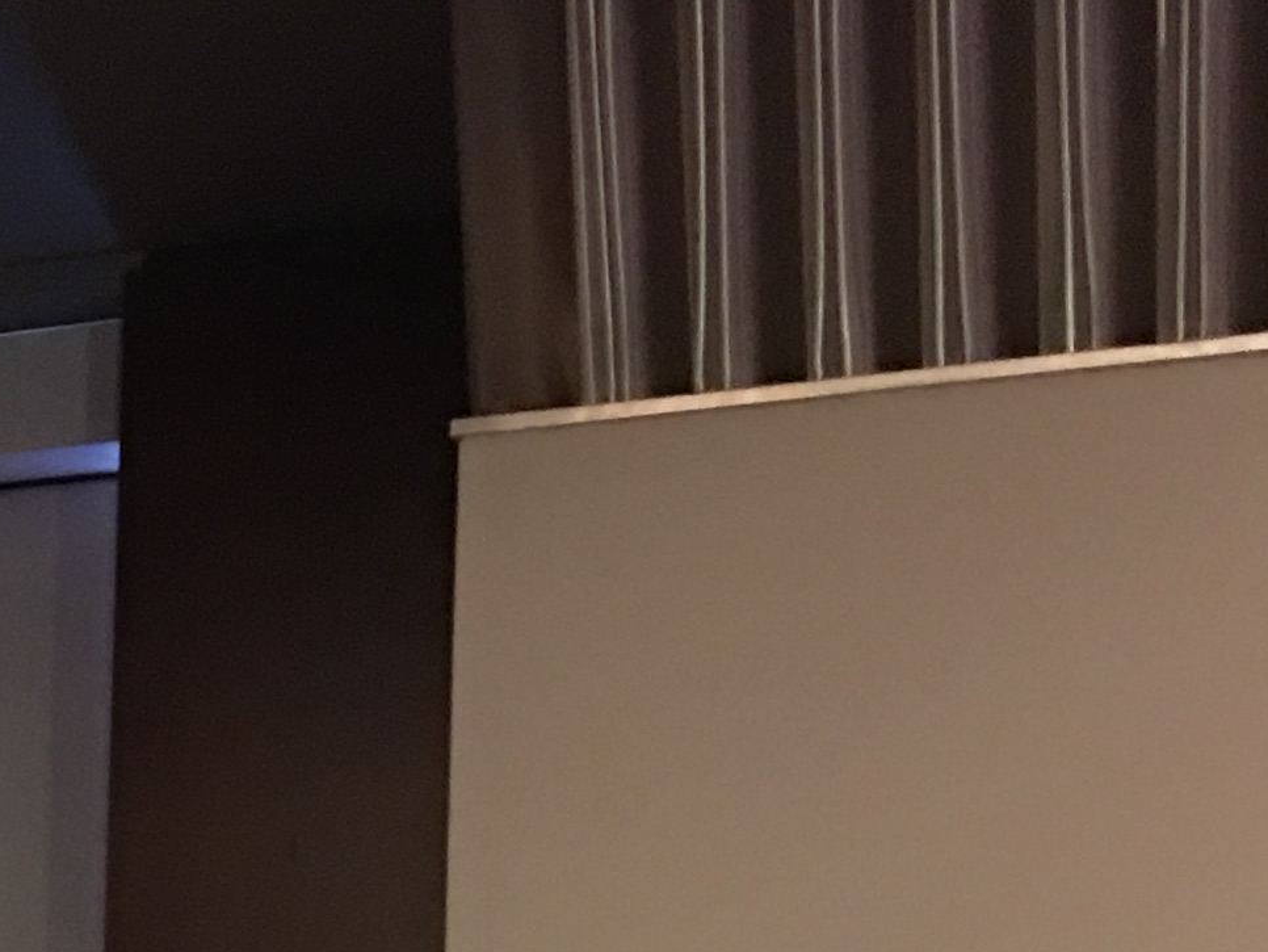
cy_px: 1912
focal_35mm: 121
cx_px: -630
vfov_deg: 11.1
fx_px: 4433
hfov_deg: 15.1
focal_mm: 4.15
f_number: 2.2
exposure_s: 1/4
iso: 100
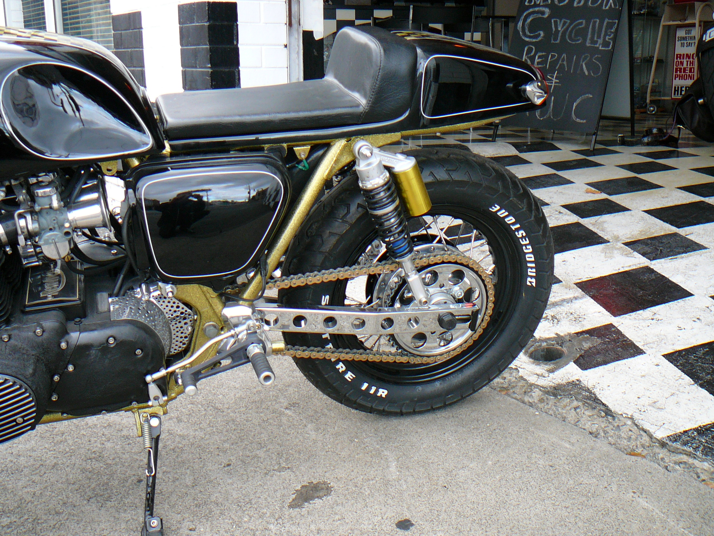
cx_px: 357
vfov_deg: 40.7
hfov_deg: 52.6
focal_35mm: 35
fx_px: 722
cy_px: 268
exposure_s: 1/40
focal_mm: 5.2
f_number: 2.8
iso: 100
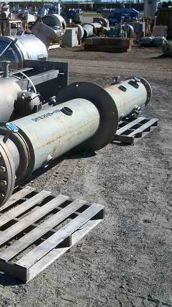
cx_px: -16
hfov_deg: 21.8
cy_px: 153
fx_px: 422
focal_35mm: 52
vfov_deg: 39.9
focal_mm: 6.3
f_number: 5.6
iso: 80
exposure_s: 1/400
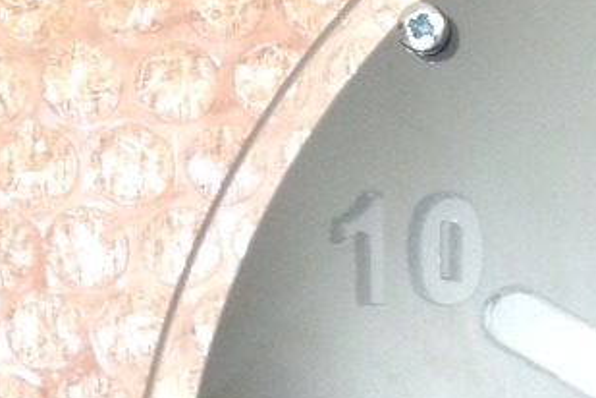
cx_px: 987
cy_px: 526
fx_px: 2814
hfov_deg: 11.4
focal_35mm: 170
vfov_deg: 8.0
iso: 100
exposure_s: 1/15
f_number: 2.4
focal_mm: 4.28
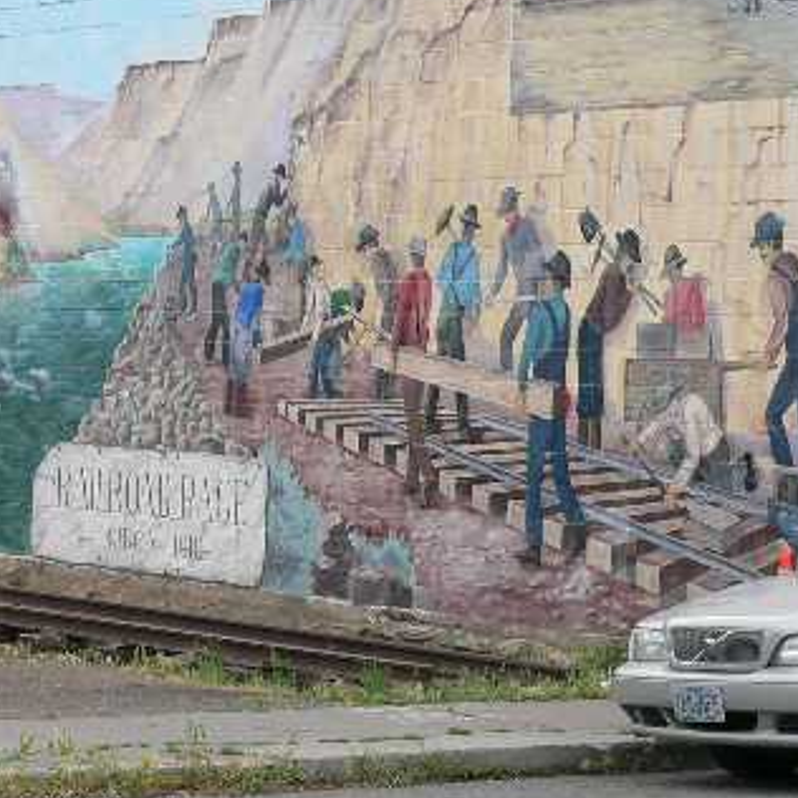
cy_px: 364
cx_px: 61
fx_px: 3730
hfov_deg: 12.1
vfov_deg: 12.2
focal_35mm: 143
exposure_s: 1/320
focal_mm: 13.3
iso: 80
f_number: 4
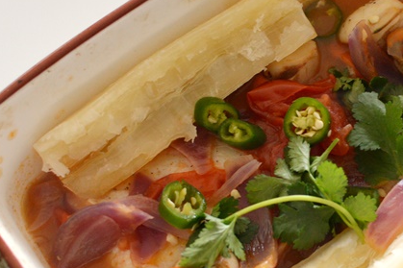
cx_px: 290
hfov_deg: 18.0
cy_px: 167
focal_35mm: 113
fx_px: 1265
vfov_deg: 12.1
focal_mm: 35
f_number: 4
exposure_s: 1/30
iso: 800
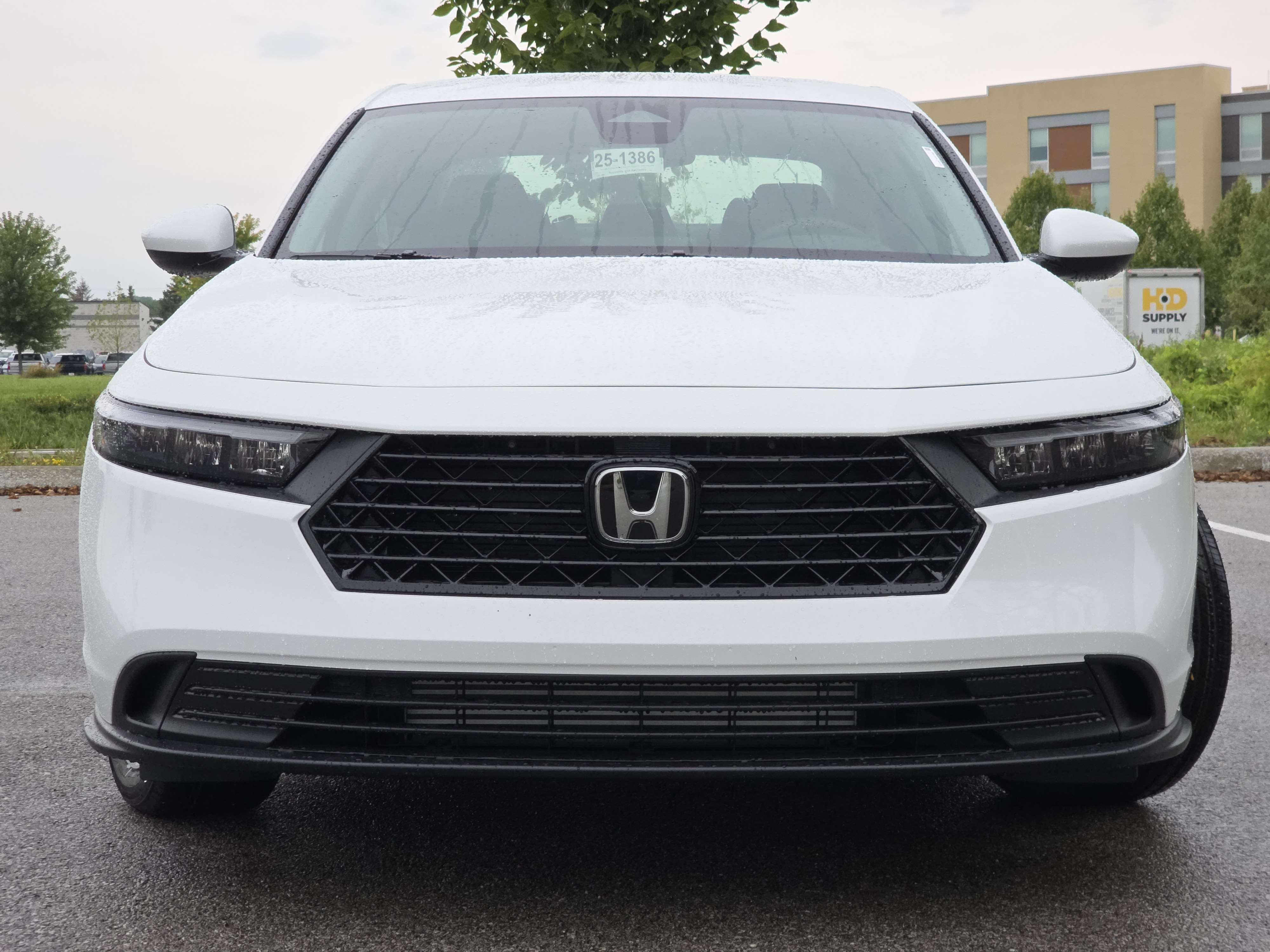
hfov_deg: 28.2
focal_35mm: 69
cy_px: 476
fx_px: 2531
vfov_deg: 21.3
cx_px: 635
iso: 50
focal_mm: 7.9
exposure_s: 1/740
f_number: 2.4
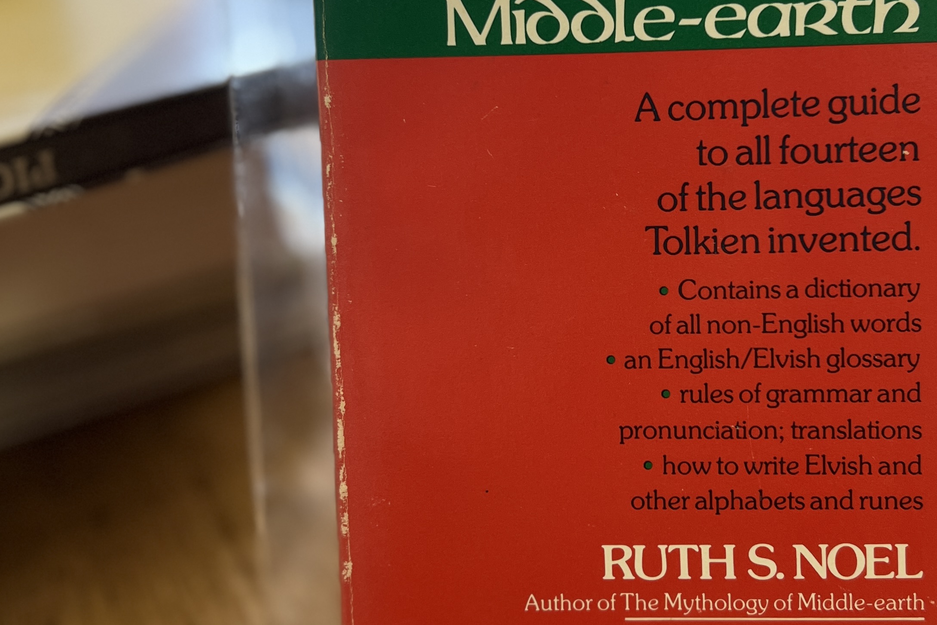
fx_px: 1301
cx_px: 616
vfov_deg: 26.9
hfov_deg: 39.2
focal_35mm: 50
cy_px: 217
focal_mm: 5.7
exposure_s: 1/60
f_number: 1.5
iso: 64
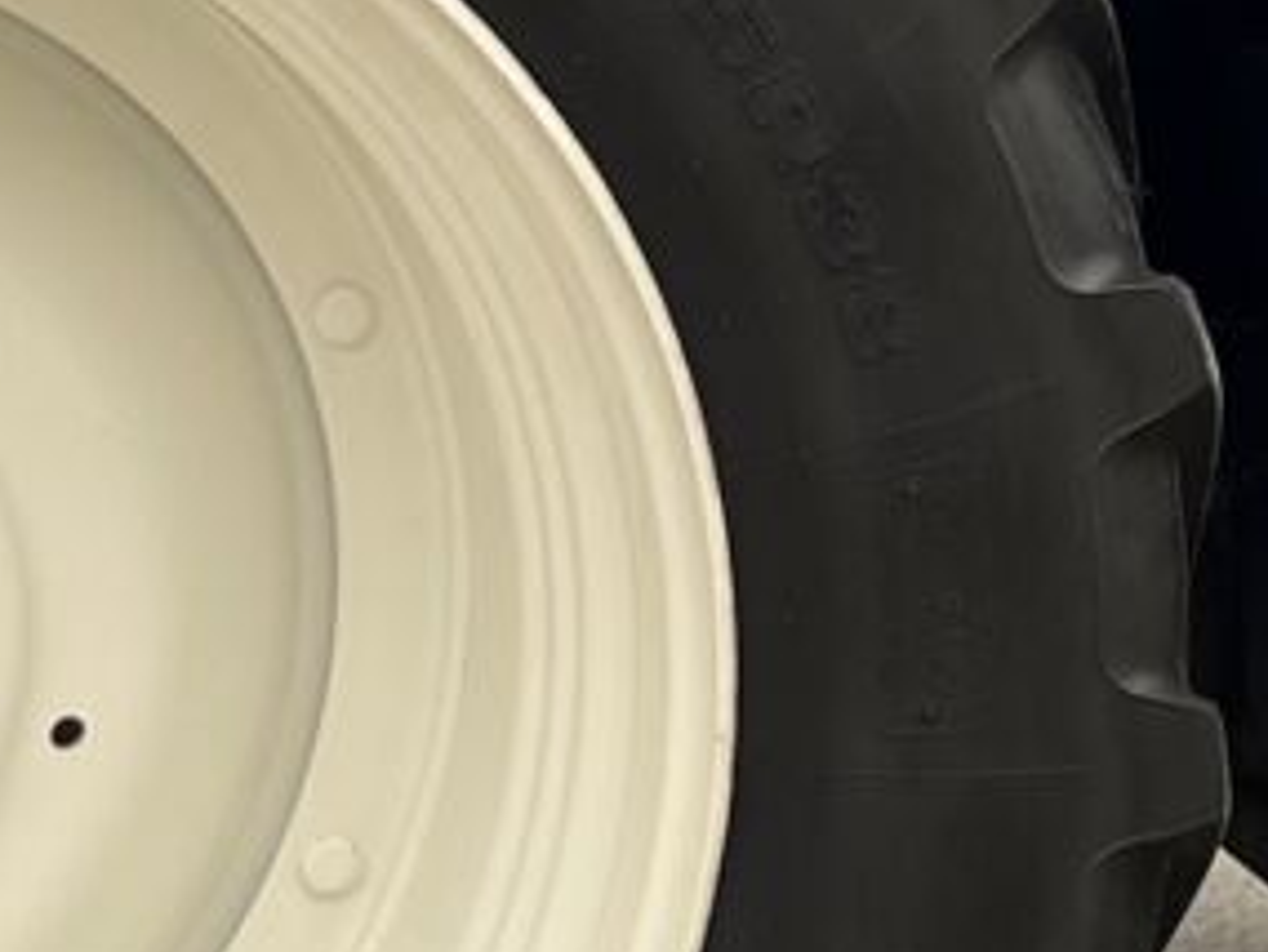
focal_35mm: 175
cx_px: 1063
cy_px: -801
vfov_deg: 8.2
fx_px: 6413
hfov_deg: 11.2
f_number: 1.6
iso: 50
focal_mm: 5.1
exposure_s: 1/303
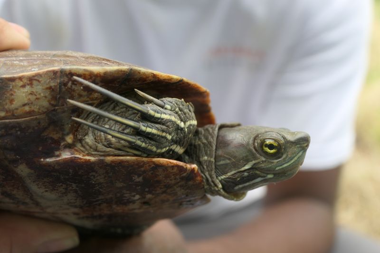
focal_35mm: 42
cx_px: 190
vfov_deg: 31.9
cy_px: 126
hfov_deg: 46.4
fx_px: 443
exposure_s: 1/160
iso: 125
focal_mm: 15.5
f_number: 4
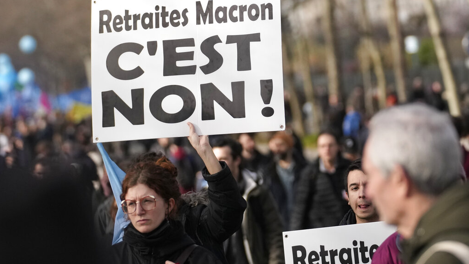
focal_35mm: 177
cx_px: 234
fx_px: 2202
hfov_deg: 12.2
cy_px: 114
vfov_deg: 6.9
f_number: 2.8
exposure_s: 1/12800
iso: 1000
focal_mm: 112
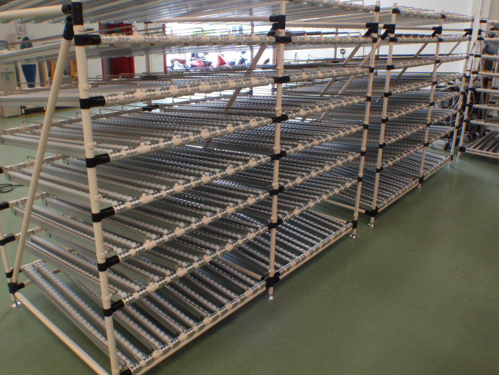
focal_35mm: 29
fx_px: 418
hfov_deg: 61.6
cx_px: 241
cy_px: 183
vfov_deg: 48.2
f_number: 3.5
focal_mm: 5
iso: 160
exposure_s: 1/30
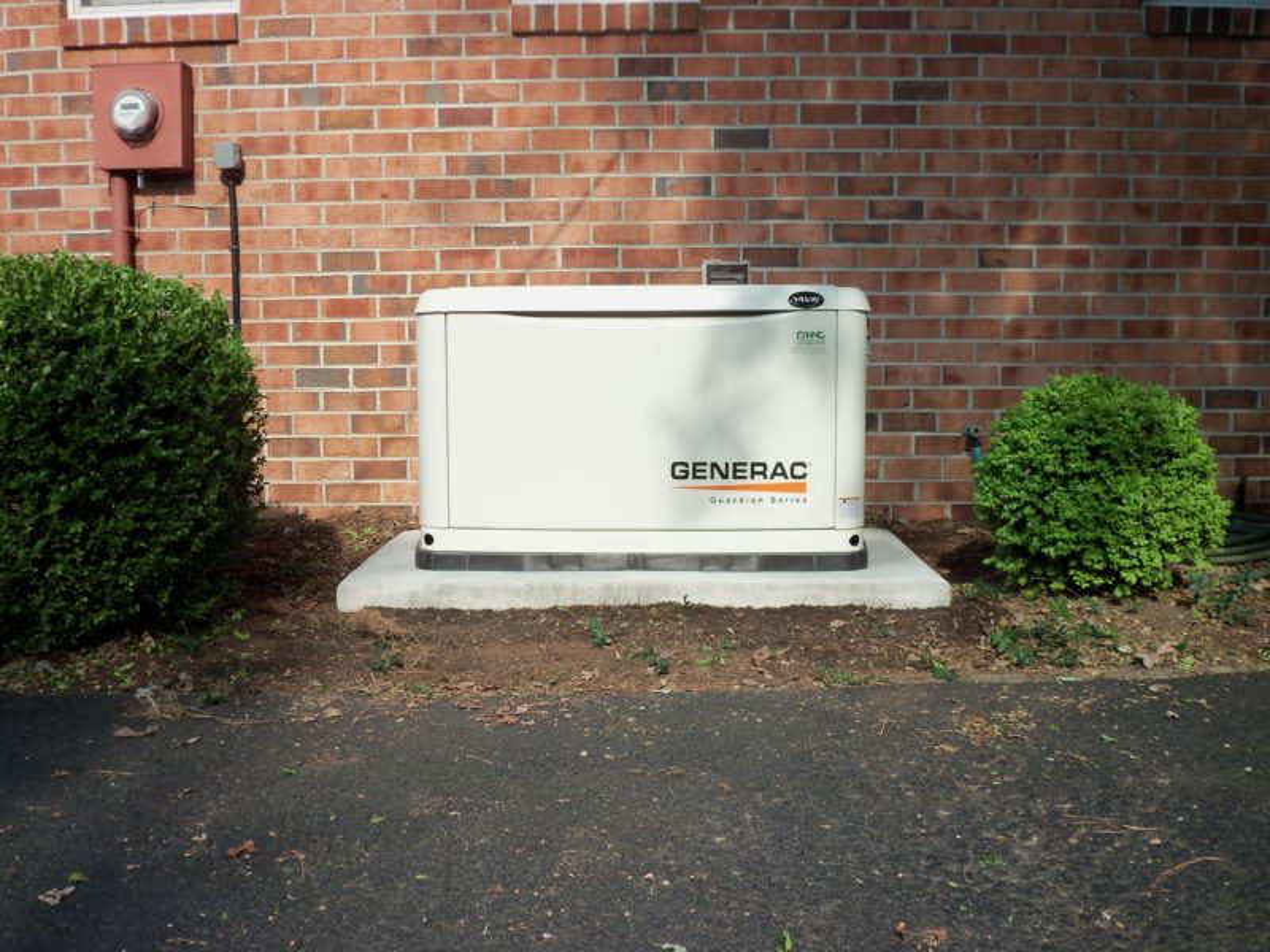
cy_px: 476
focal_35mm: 34
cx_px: 635
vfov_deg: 41.8
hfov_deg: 54.0
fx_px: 1247
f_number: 2.9
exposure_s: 1/400
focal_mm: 5.7
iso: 80
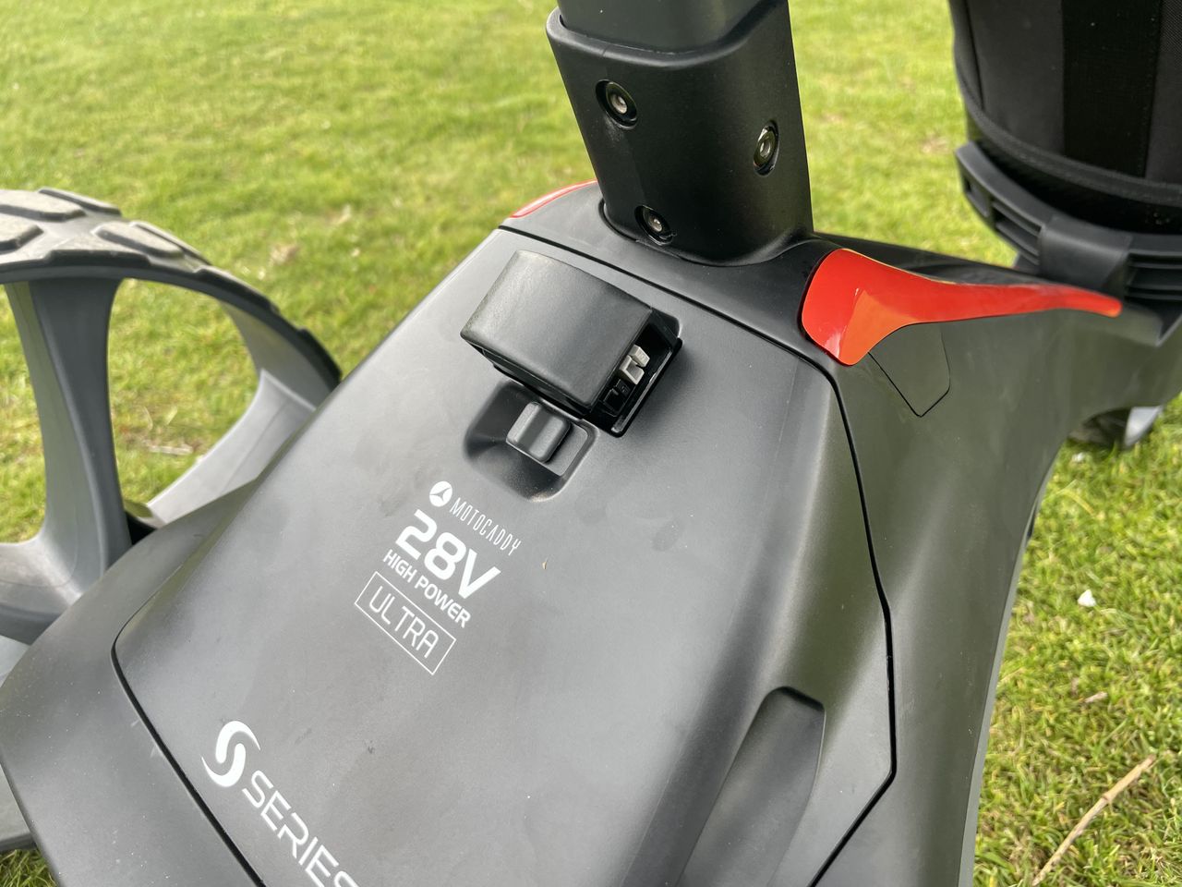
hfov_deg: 67.3
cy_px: 444
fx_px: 888
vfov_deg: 53.1
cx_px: 591
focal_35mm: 26
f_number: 1.6
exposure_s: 1/121
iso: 64
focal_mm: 4.2
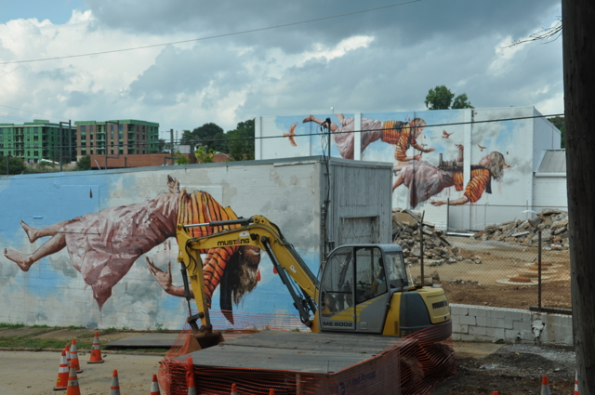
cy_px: 198
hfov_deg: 41.2
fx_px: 792
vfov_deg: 28.0
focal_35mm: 48
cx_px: 298
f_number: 9
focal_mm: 32
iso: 200
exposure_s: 1/320
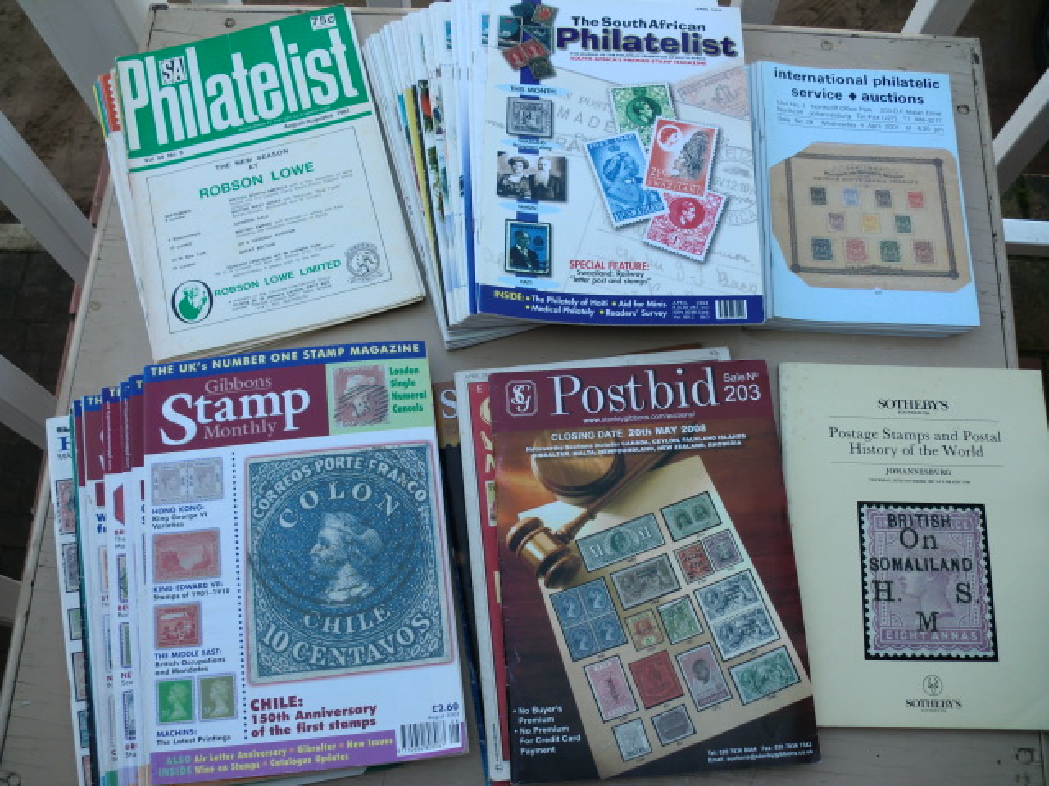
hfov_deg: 52.6
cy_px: 393
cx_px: 524
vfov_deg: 40.7
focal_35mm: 35
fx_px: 1061
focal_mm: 6.3
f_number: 3.1
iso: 64
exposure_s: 1/250
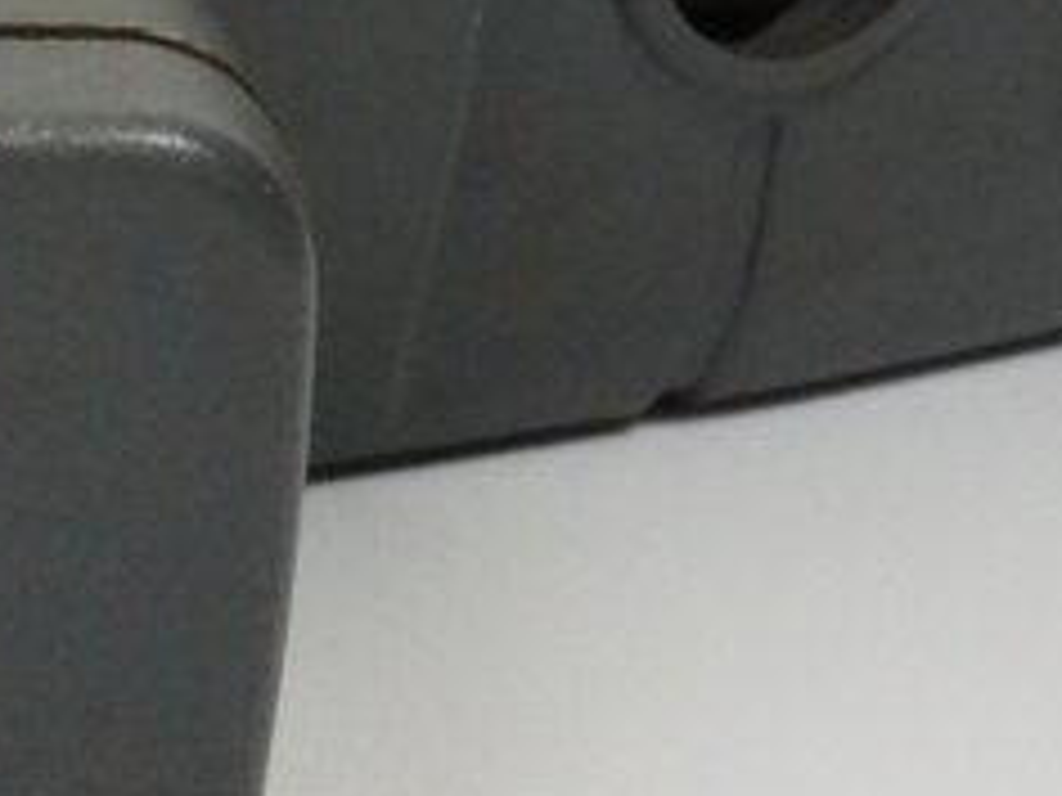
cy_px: -317
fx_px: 9603
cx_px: -1498
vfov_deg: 4.7
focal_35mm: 313
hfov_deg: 6.1
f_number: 16
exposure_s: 1/15
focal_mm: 32
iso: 1600
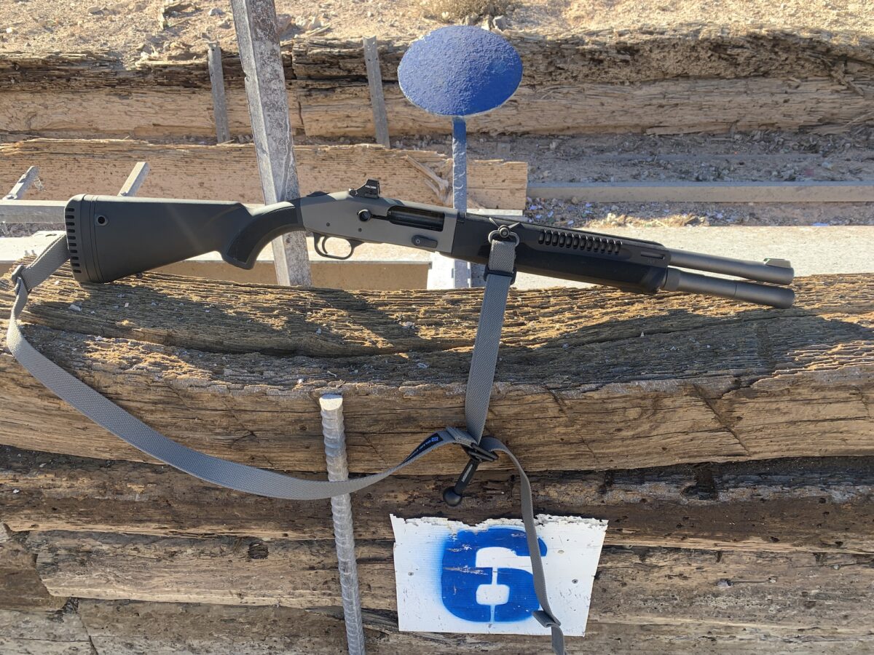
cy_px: 328
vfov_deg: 53.1
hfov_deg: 67.3
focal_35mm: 26
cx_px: 437
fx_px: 656
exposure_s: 1/301
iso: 25
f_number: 1.8
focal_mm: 4.25
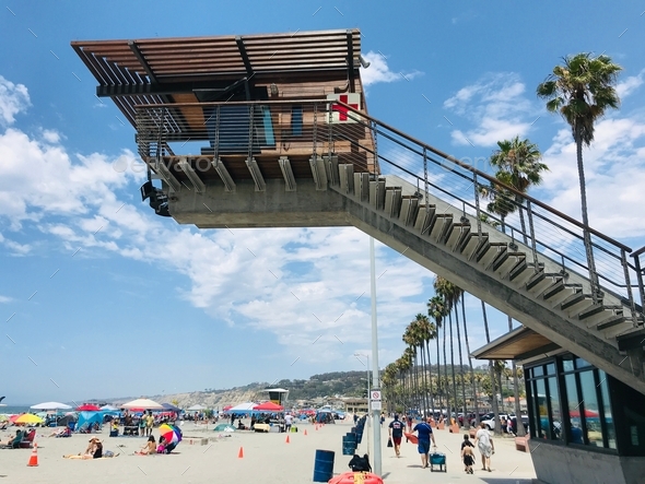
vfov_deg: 49.8
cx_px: 322
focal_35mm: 28
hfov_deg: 63.4
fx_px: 522
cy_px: 242
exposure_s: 1/3546
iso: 20
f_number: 1.8
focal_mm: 3.99
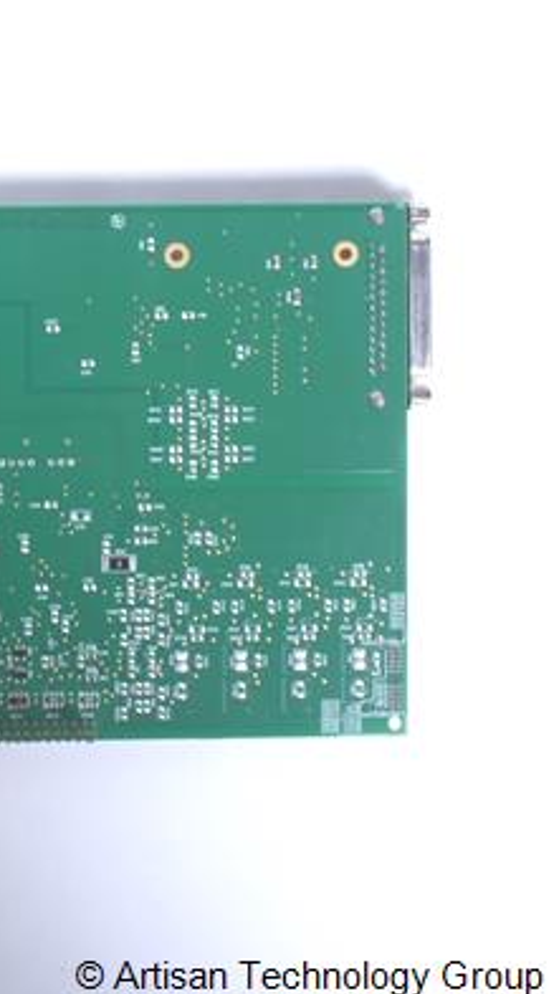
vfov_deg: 42.9
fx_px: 1265
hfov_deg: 22.1
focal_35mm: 48
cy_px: 496
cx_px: -192
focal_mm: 20
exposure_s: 1/200
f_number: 14
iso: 200
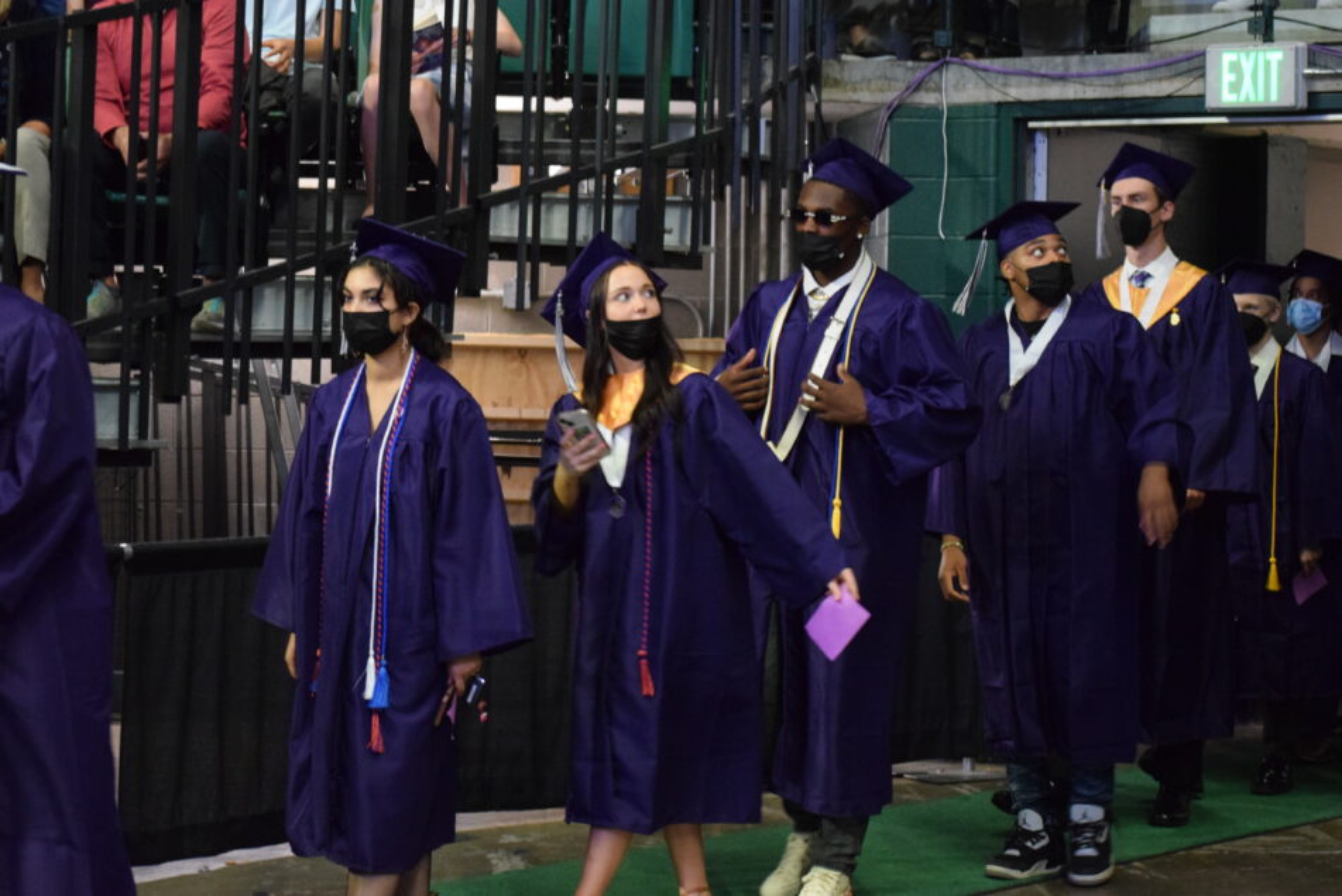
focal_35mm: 82
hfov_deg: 24.6
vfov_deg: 16.6
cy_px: 448
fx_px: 3077
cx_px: 671
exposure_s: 1/60
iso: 4000
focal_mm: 55
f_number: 4
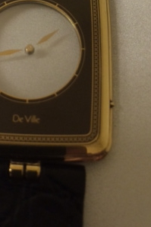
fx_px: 421
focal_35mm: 67
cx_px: 36
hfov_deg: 20.2
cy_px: 5
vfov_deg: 28.4
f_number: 2.2
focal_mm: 4.12
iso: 160
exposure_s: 1/33
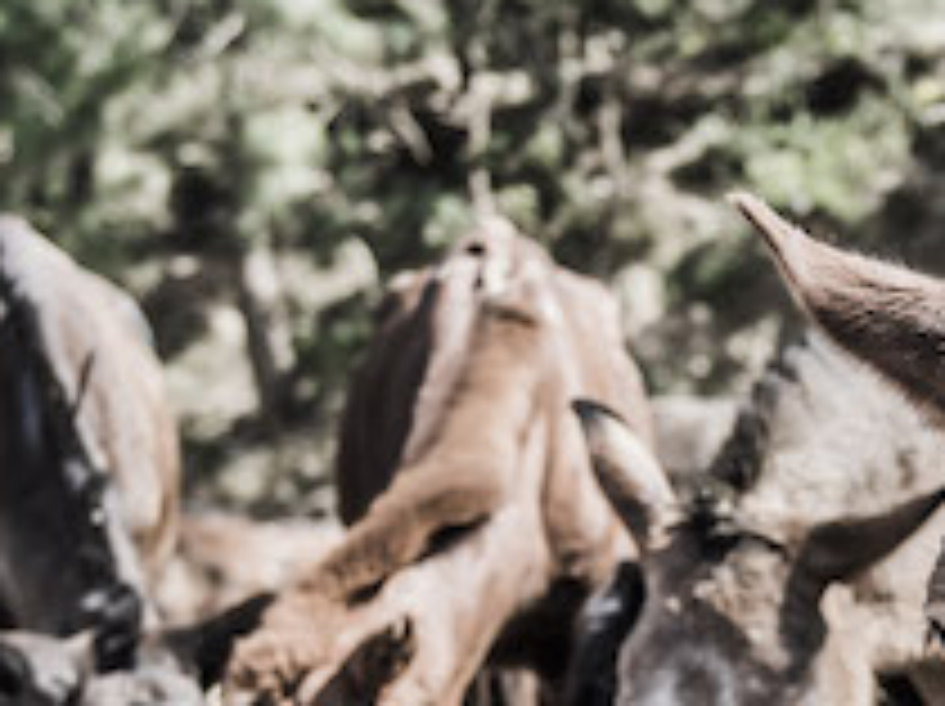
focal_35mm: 88
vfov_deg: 16.5
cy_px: 632
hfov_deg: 21.9
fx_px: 2400
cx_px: 796
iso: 200
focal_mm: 32
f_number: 2.8
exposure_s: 1/1250
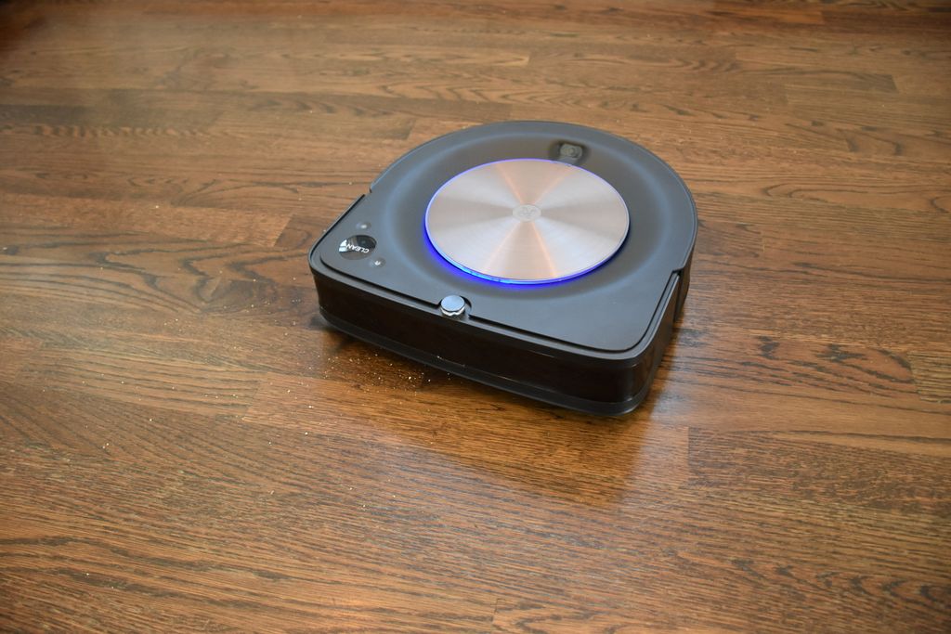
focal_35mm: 27
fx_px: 713
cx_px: 476
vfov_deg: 47.9
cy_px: 317
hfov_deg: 67.4
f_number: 4
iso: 1250
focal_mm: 18
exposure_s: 1/60
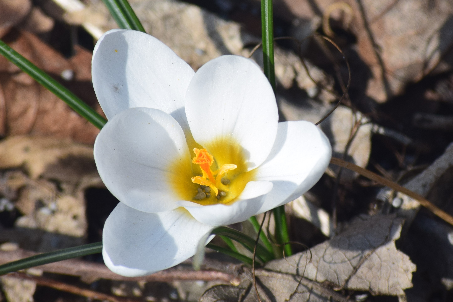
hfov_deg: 6.9
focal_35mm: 300
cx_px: 226
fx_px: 3776
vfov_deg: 4.6
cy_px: 151
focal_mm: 200
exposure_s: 1/500
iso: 320
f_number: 11
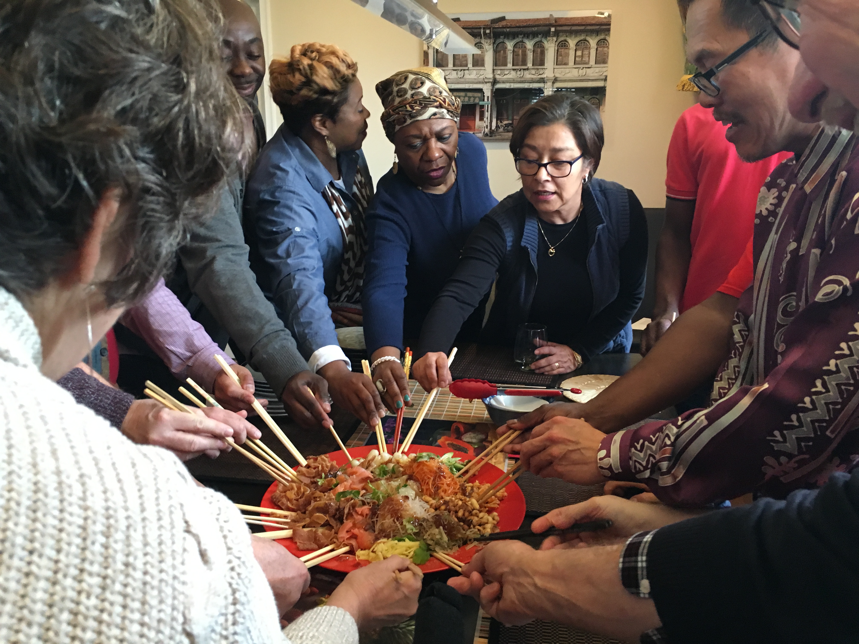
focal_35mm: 29
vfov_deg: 48.2
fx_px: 720
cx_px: 430
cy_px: 322
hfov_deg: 61.7
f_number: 2.2
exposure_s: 1/30
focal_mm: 4.15
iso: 160
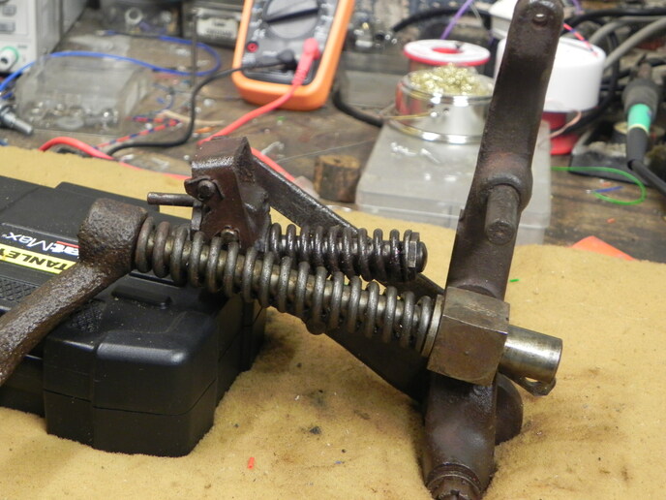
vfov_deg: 22.3
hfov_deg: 29.4
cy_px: 250
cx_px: 333
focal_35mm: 66
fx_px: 1270
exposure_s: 1/11.6
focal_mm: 11.8
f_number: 3.5
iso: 400
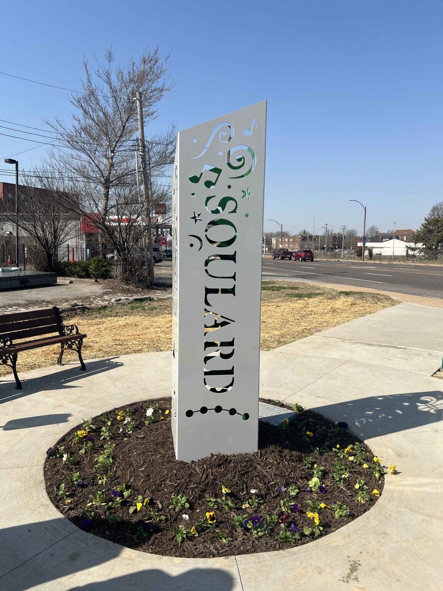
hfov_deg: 53.1
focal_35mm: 26
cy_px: 296
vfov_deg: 67.3
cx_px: 222
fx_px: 444
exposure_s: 1/5076
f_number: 1.5
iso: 50
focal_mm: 5.7
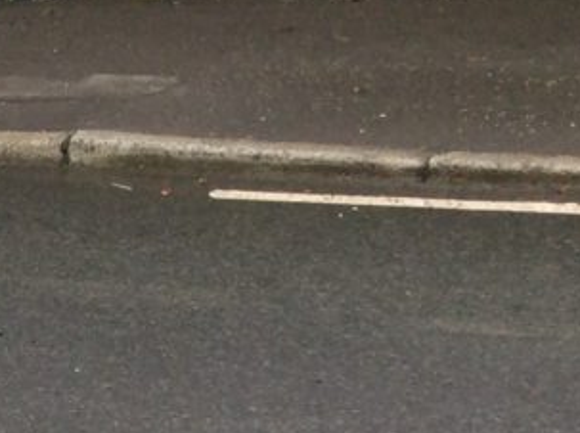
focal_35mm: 133
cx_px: -593
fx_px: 2224
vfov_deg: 10.3
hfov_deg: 12.9
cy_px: 859
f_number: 2.4
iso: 32
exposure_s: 1/155
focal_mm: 3.3
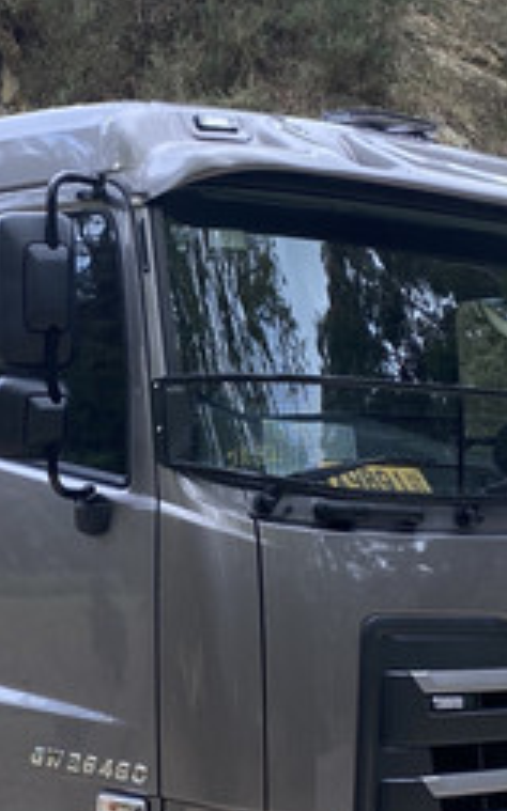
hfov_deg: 14.7
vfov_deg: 23.8
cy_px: 397
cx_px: -16
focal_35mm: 87
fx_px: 1924
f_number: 1.8
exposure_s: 1/249
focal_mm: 4.25
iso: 32
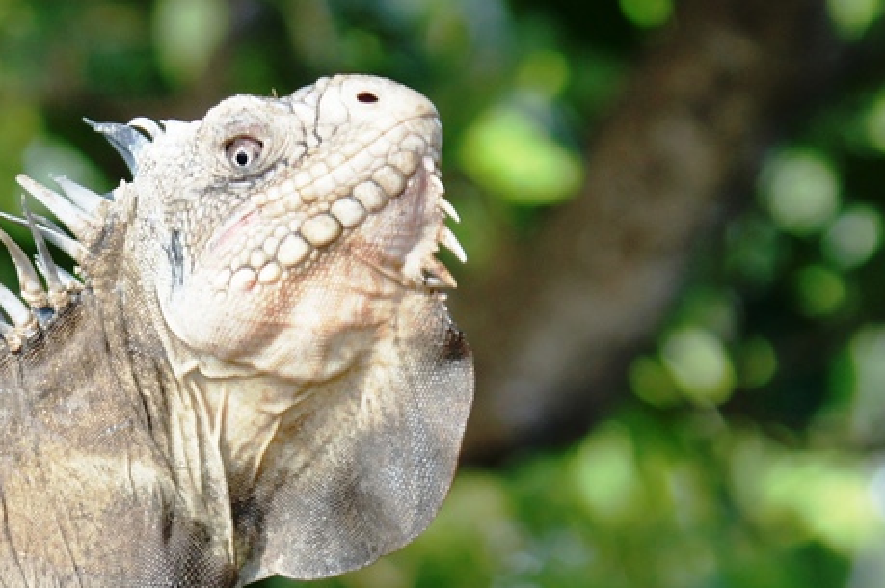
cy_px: 628
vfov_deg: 4.7
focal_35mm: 293
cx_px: -116
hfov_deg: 7.0
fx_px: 7195
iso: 200
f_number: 5.6
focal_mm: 70
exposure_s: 1/160
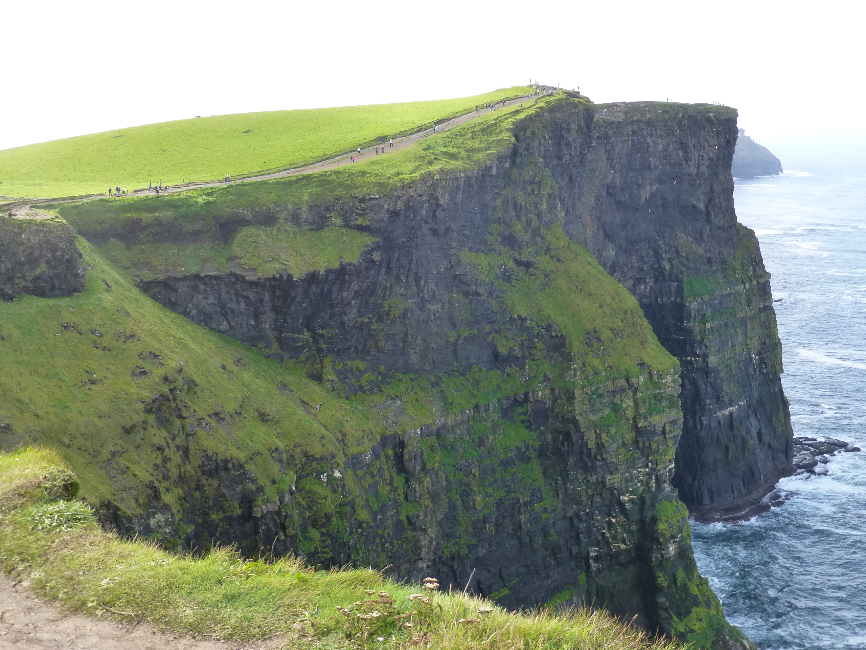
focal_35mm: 49
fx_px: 1226
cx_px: 433
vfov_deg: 29.7
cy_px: 325
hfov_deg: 38.9
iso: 160
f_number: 4.2
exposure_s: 1/160
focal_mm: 8.5
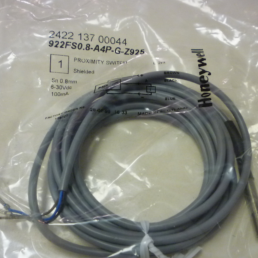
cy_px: 150
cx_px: 147
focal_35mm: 41
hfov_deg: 40.8
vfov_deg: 40.8
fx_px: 346
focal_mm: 5.2
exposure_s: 1/30
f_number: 3.3
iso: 320
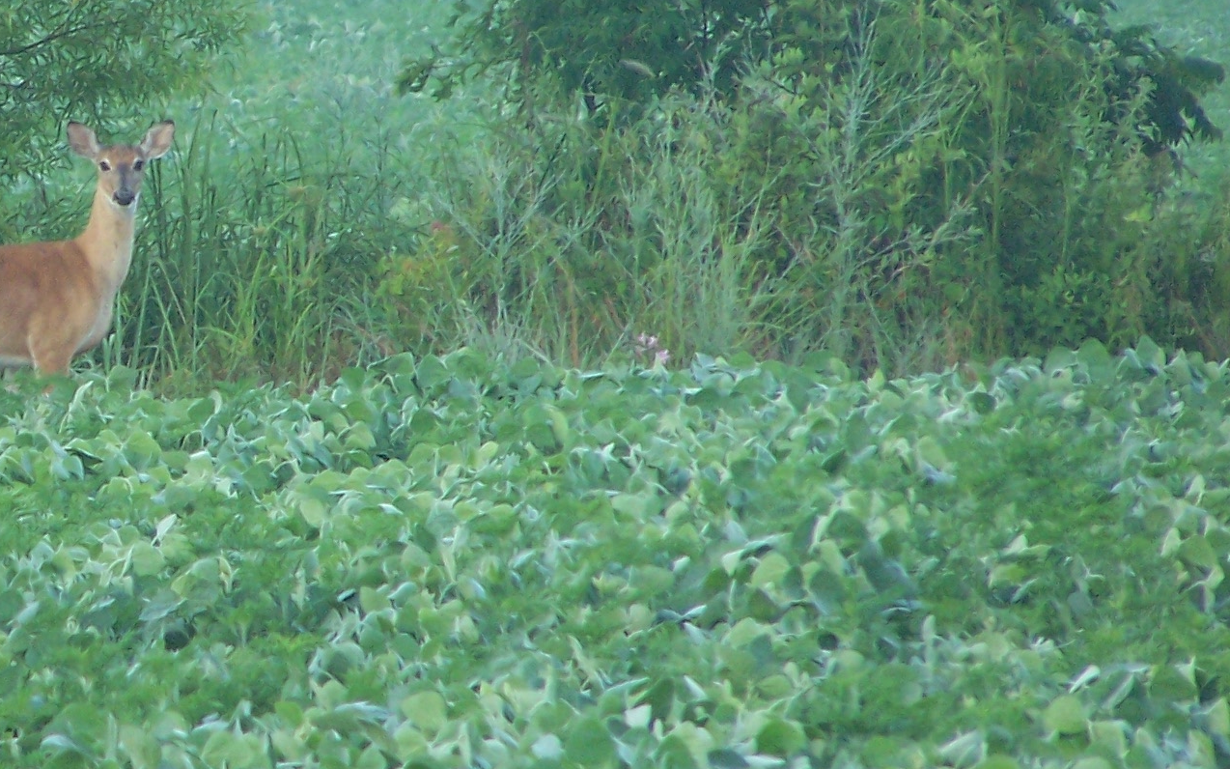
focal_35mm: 765
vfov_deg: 1.7
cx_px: 3
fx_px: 25642
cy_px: 251
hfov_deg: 2.7
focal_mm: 59.2
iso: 140
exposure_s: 1/125
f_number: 3.6
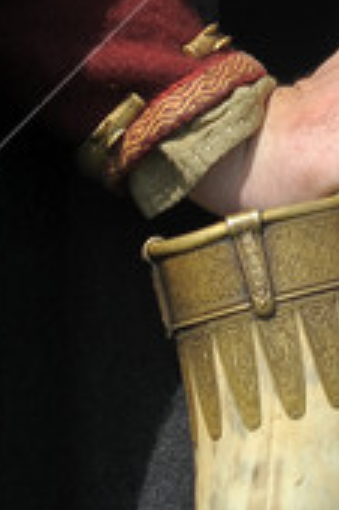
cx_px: 740
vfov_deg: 2.4
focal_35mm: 874
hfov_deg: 1.6
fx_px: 12370
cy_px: -592
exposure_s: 1/1000
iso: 200
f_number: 8
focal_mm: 145
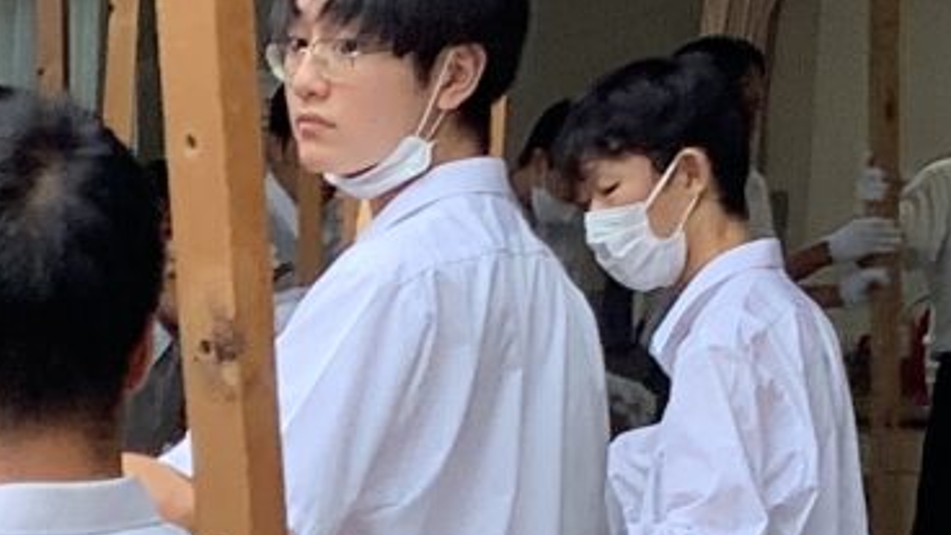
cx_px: -264
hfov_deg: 11.2
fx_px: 4741
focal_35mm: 188
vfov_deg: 6.3
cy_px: 985
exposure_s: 1/100
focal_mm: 3.3
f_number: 2.4
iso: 64
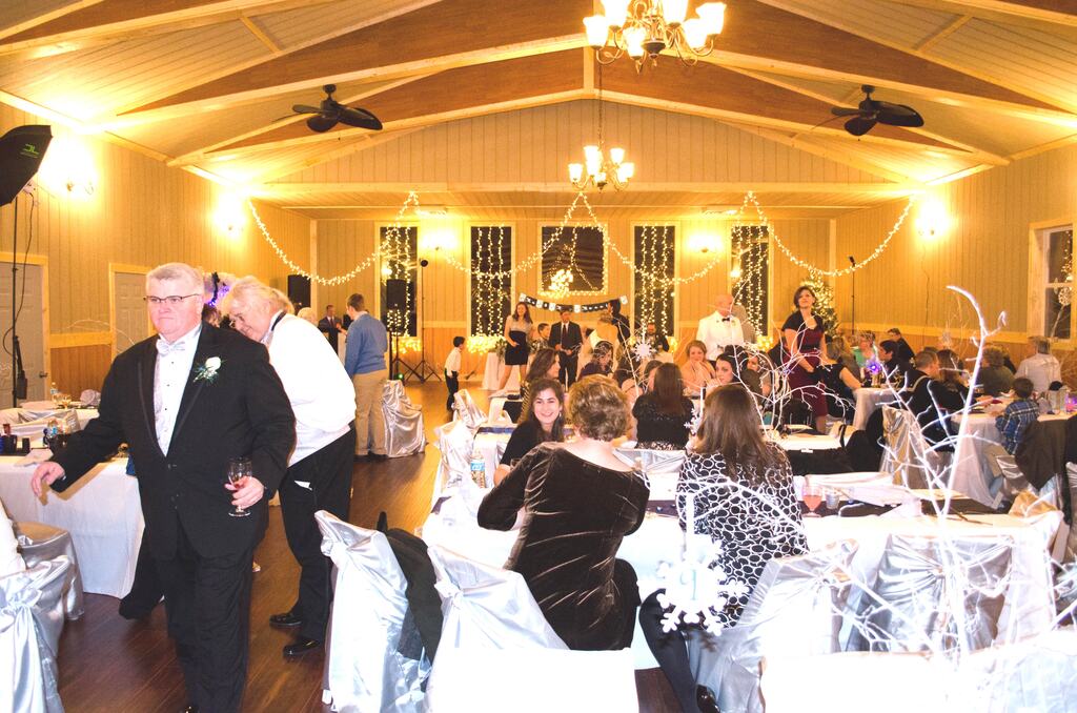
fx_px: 806
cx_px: 538
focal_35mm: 27
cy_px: 356
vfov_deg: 47.7
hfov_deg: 67.5
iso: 3200
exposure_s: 1/60
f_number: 3.5
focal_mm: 18
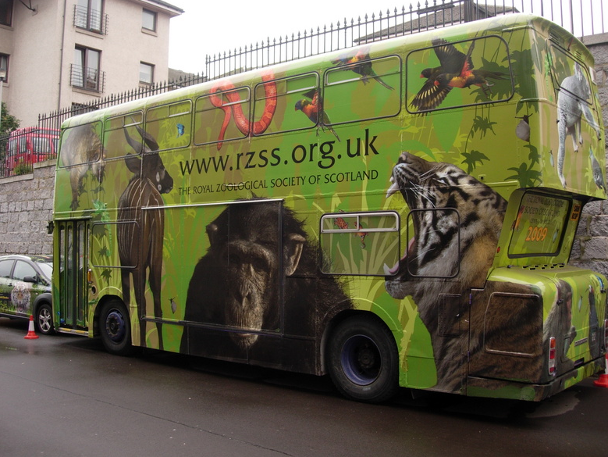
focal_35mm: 39
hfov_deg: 47.8
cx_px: 309
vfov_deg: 36.8
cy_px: 230
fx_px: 685
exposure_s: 1/228
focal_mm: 7.8
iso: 64
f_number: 2.8
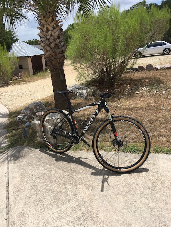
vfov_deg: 61.7
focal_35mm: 29
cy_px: 114
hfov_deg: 48.2
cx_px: 86
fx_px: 191
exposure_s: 1/1876
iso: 25
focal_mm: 4.15
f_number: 2.2
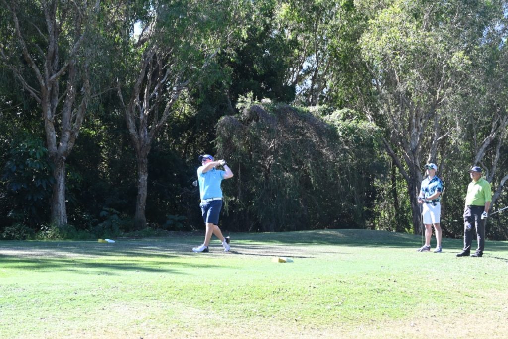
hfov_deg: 32.6
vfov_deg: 22.1
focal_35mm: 62
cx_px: 254
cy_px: 170
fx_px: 868
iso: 1250
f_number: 5.6
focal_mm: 41
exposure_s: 1/1000
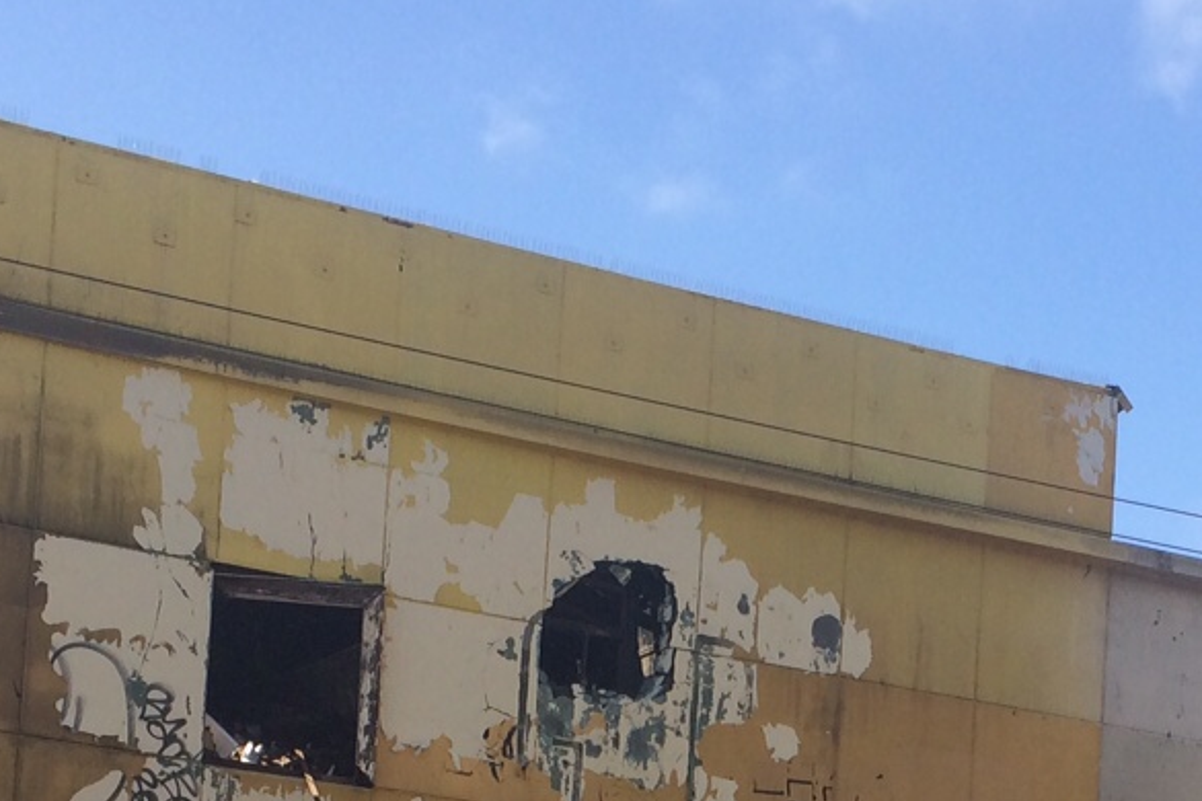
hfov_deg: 23.2
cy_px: 1138
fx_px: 2905
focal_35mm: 87
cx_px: 840
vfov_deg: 14.8
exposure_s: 1/1642
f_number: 2.2
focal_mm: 4.12
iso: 40
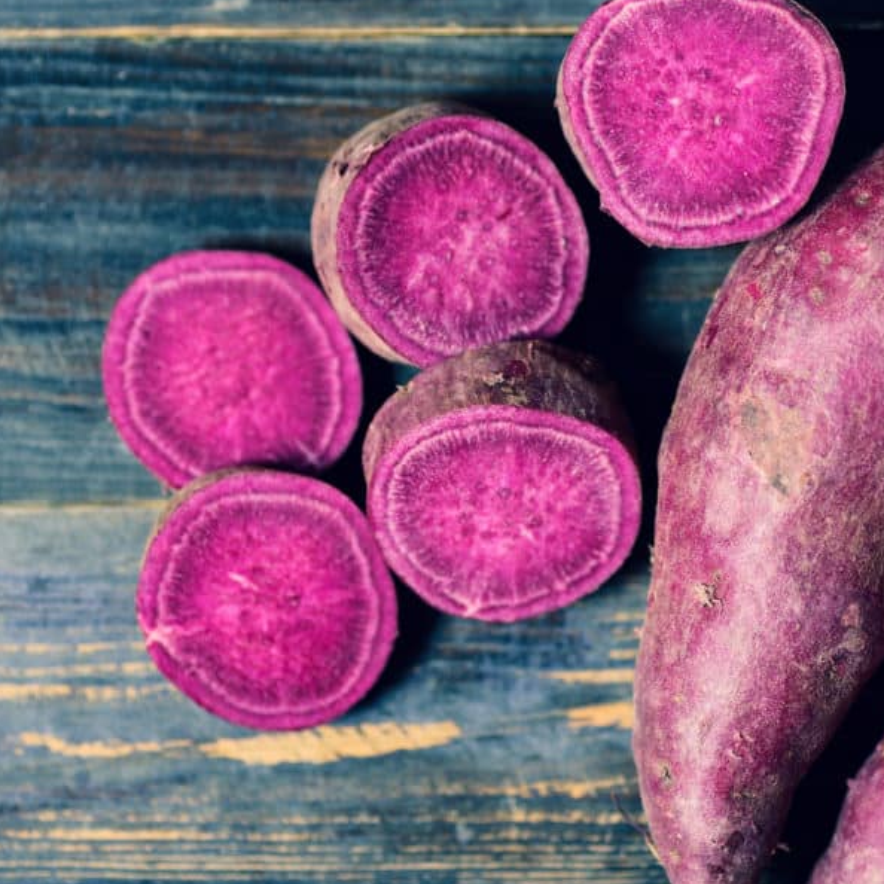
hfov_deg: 13.2
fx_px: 3814
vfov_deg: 13.2
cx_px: 563
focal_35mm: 132
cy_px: 402
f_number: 5
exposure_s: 1/125
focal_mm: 90
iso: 100
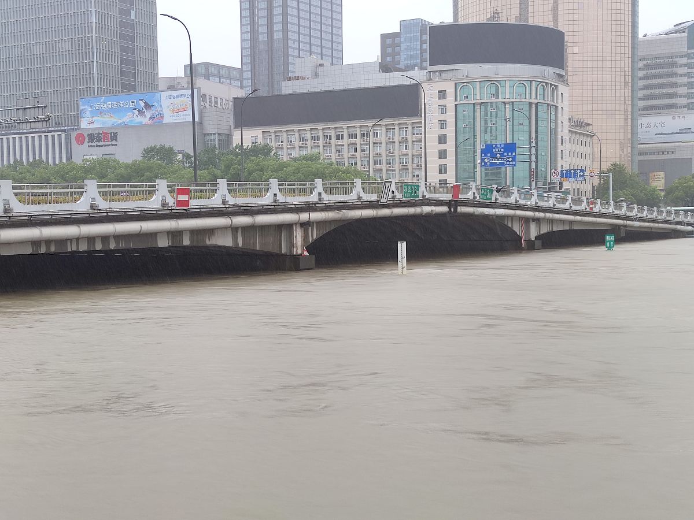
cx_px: 347
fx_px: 962
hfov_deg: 39.7
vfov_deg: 30.3
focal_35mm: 48
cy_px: 260
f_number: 1.69
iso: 50
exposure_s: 1/218
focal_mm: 6.72
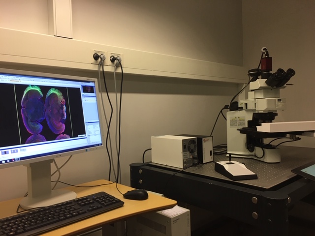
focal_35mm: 29
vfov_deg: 48.2
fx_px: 264
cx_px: 158
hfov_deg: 61.7
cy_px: 118
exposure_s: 1/33
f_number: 2.2
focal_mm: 4.15
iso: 40
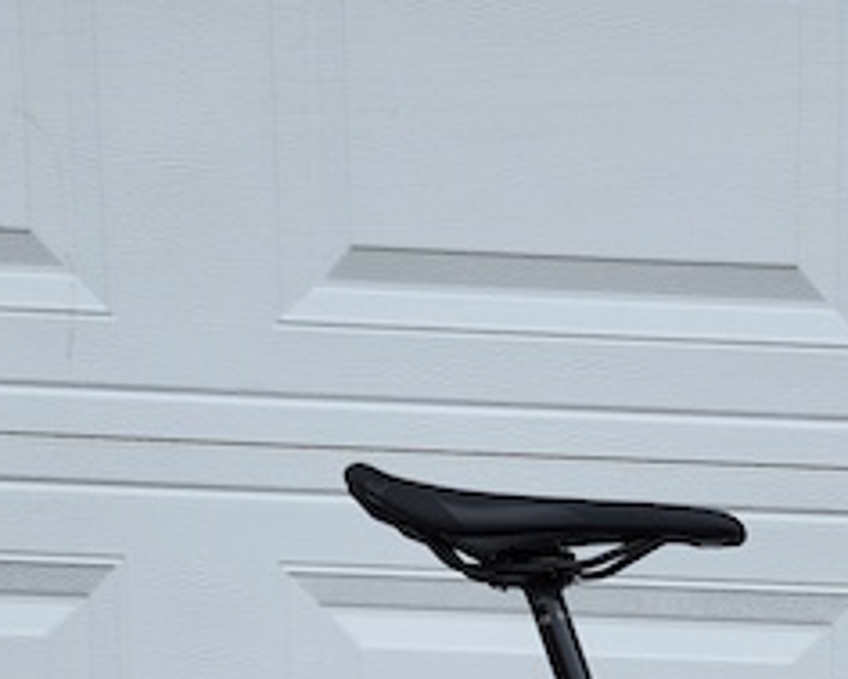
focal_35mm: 76
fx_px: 1908
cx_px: 985
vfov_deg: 18.1
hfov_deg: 23.2
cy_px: 1006
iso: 12
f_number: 1.8
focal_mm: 6.4
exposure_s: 1/579
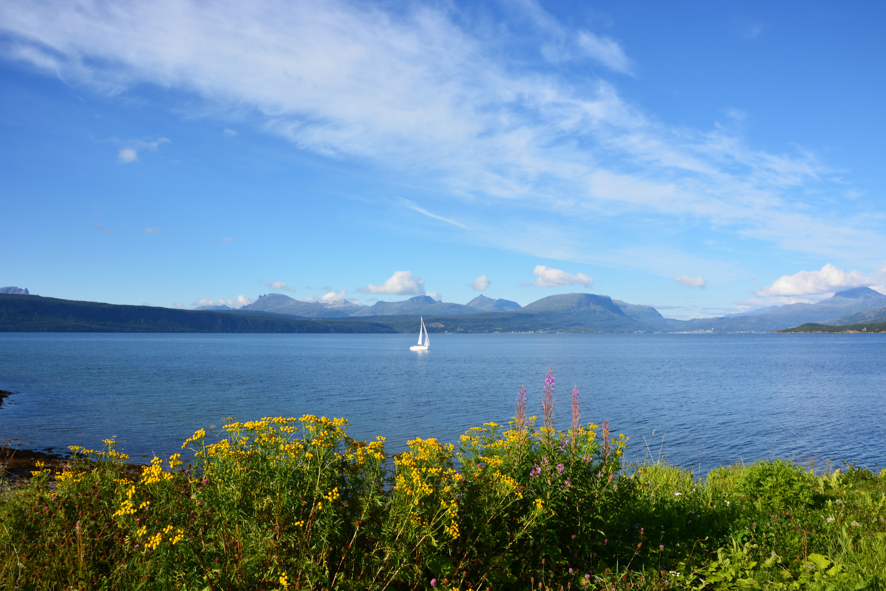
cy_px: 296
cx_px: 443
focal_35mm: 57
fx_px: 1403
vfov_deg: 23.8
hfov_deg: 35.1
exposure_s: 1/160
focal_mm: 38
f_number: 11
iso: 100
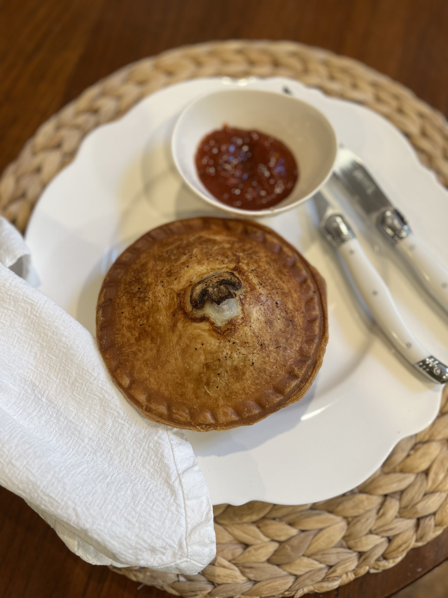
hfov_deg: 53.1
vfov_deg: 67.3
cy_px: 299
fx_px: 449
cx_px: 224
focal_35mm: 26
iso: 100
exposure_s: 1/50
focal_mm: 5.1
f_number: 1.6
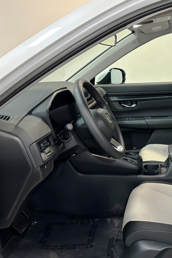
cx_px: 141
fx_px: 301
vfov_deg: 46.2
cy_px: 150
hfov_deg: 31.0
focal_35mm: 42
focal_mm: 6.86
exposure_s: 1/60
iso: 400
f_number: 1.78
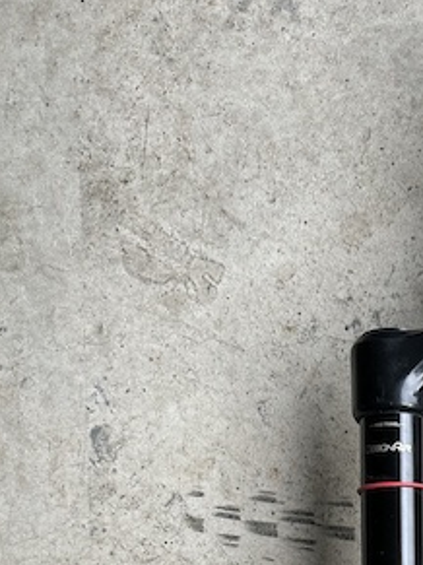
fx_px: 1076
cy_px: 769
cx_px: 506
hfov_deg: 20.8
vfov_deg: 24.8
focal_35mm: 66
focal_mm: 6.86
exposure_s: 1/564
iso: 80
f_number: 1.78
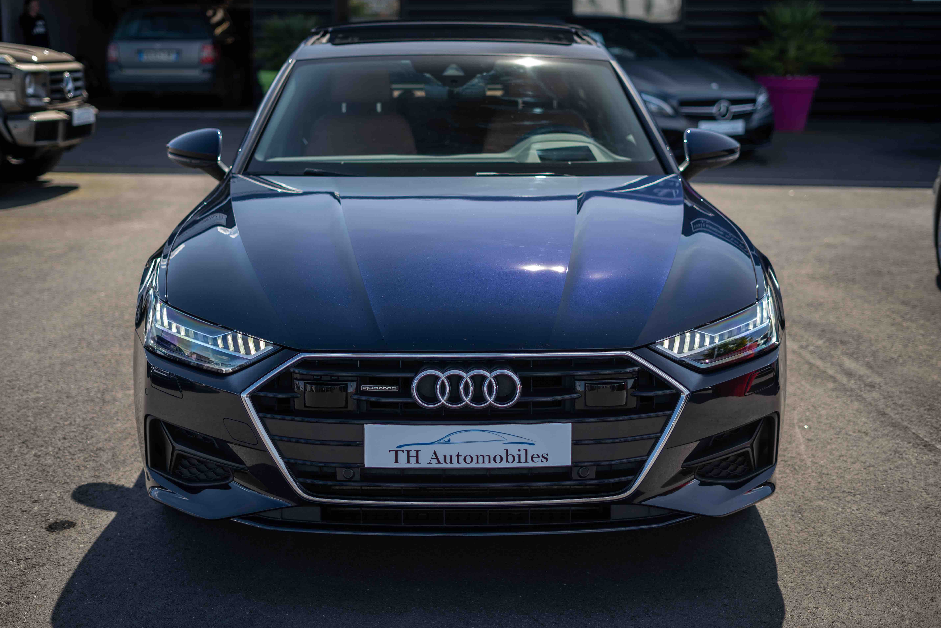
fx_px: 1359
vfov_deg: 26.0
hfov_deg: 38.2
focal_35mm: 52
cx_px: 462
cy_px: 325
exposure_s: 1/640
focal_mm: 50
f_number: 1.8
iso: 80
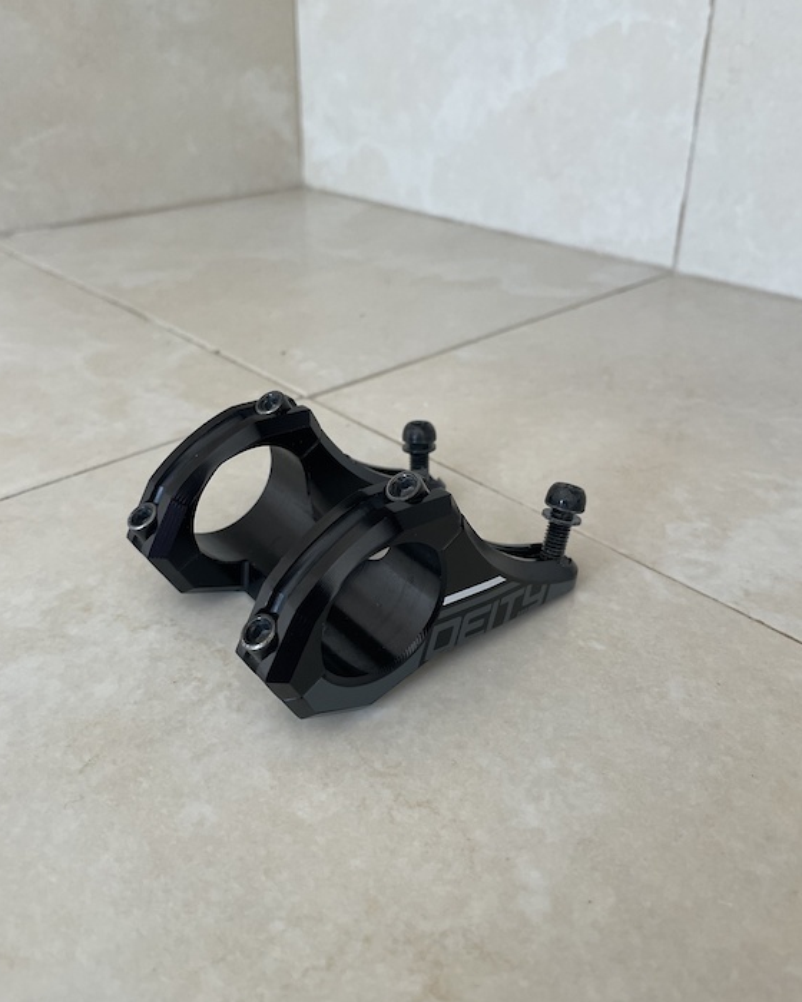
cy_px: 447
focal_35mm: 29
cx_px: 377
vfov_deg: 60.3
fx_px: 860
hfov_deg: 49.9
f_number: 1.6
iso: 125
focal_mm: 4.2
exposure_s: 1/121
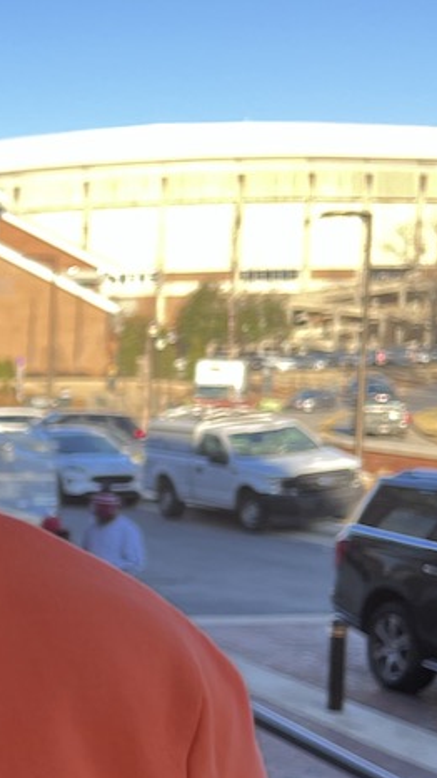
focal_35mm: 76
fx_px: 1566
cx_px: -357
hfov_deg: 14.0
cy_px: 593
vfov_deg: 27.5
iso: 50
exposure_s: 1/366
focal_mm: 5.1
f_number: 1.6
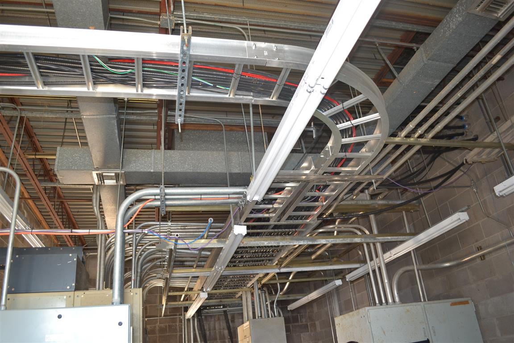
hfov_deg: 67.4
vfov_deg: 47.9
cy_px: 172
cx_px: 257
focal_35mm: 27
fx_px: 385
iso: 720
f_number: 3.5
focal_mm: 18
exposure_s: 1/60
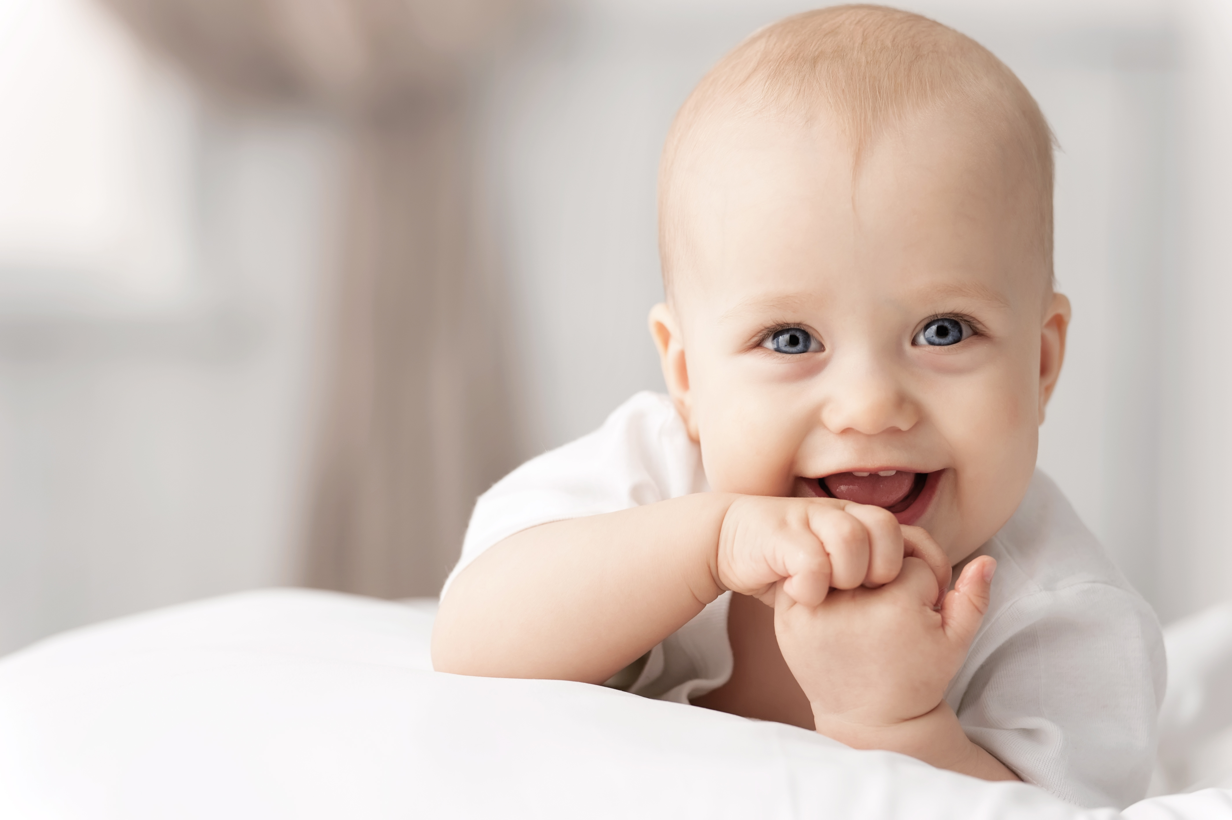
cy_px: 410
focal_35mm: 200
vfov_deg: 6.9
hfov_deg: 10.3
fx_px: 6840
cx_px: 616
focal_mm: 200
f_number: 4.5
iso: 320
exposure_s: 1/100
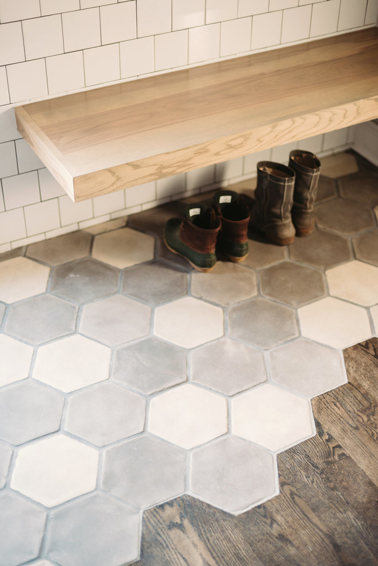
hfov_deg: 26.5
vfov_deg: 38.9
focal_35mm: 51
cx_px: 191
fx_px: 803
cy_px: 287
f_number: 2
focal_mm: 50
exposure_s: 1/500
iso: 1000
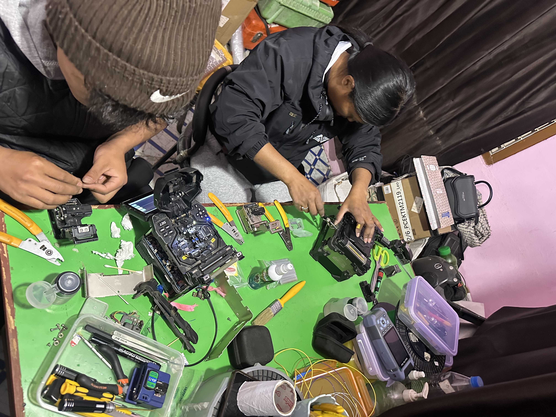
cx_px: 278
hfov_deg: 71.6
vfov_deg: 56.8
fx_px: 385
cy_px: 208
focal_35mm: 24
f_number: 1.78
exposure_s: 1/33
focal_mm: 6.86
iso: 800
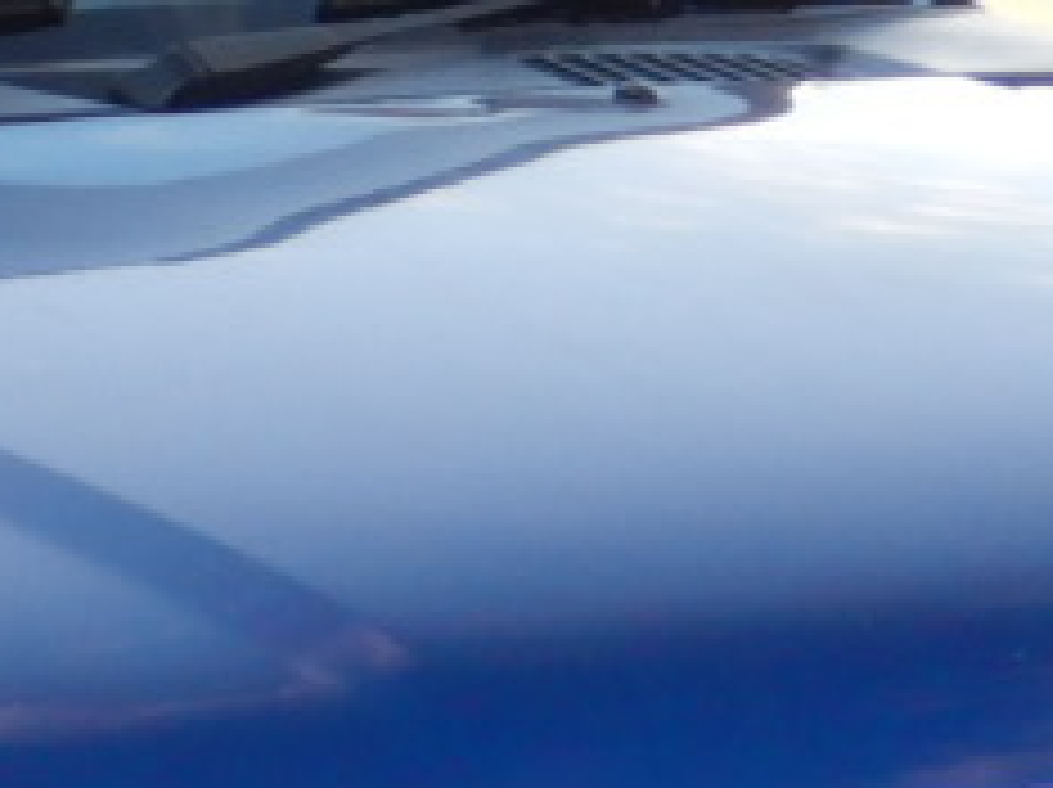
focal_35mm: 356
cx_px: -454
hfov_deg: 5.5
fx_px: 10818
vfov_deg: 4.2
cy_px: 1009
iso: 125
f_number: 4.3
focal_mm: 9.2
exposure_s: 1/100
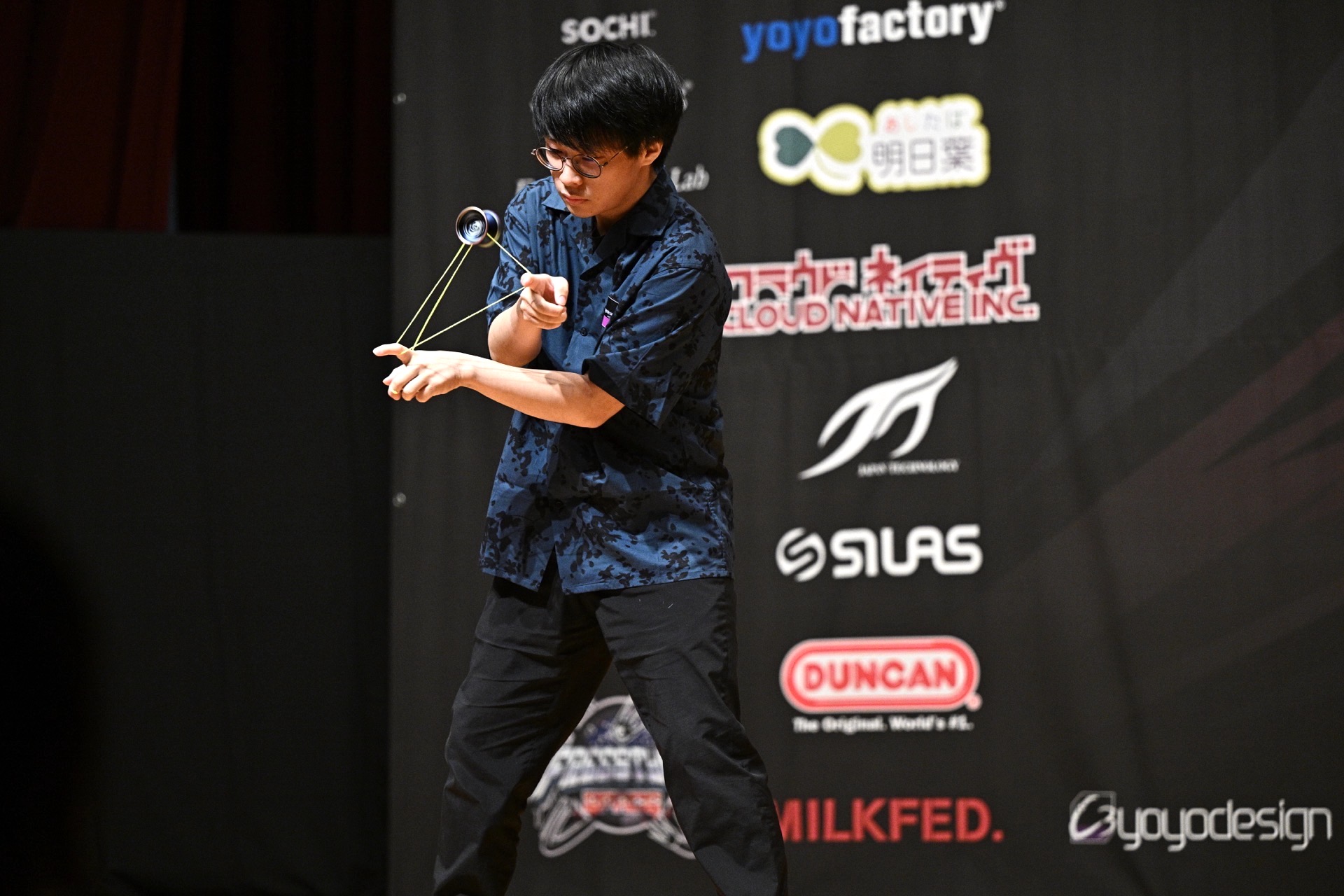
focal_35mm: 105
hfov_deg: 19.5
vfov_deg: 13.0
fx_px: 3920
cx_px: 672
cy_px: 448
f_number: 2.8
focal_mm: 105
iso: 4000
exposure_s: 1/640
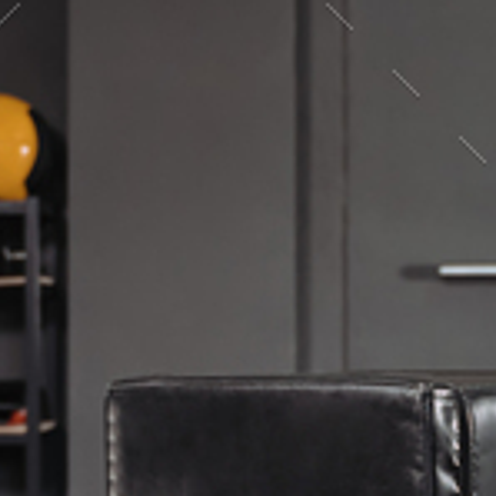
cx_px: 156
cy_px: 504
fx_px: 1524
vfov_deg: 18.0
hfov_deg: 18.4
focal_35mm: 94
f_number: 2.8
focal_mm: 28
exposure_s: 1/250
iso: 250
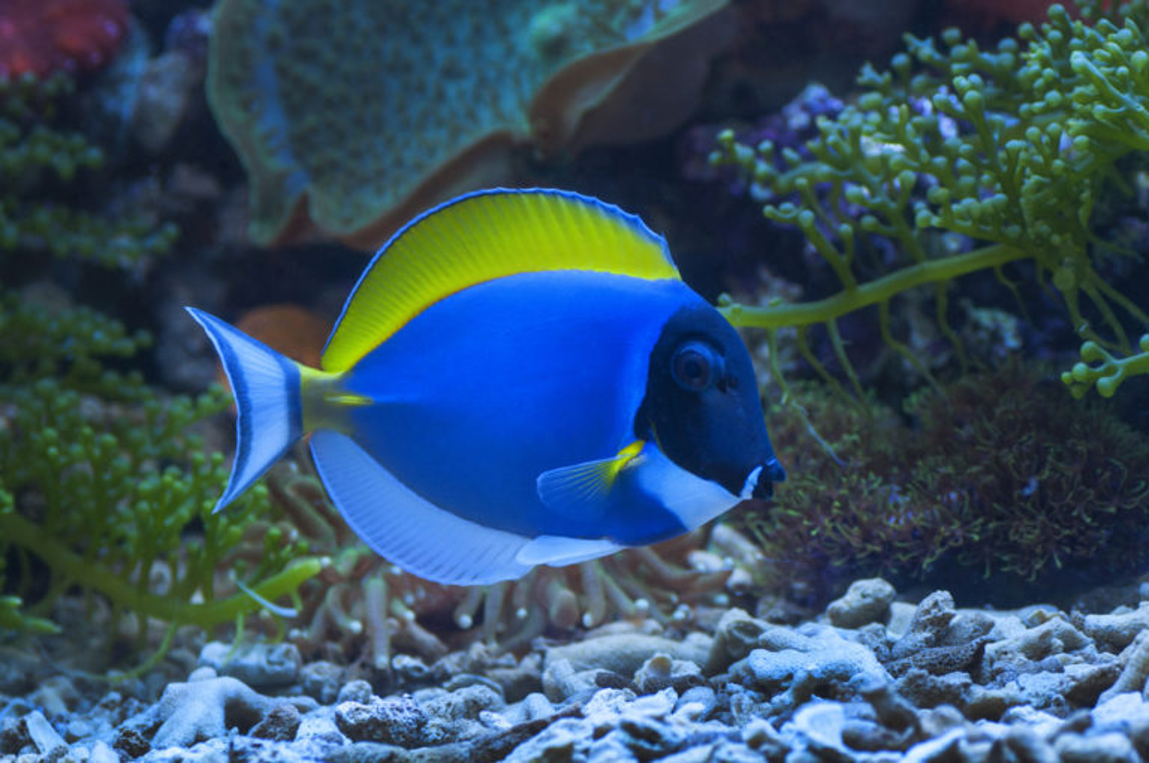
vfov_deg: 10.1
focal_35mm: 135
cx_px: 574
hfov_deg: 15.2
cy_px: 382
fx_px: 4303
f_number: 5.6
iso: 500
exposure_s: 1/125
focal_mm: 90
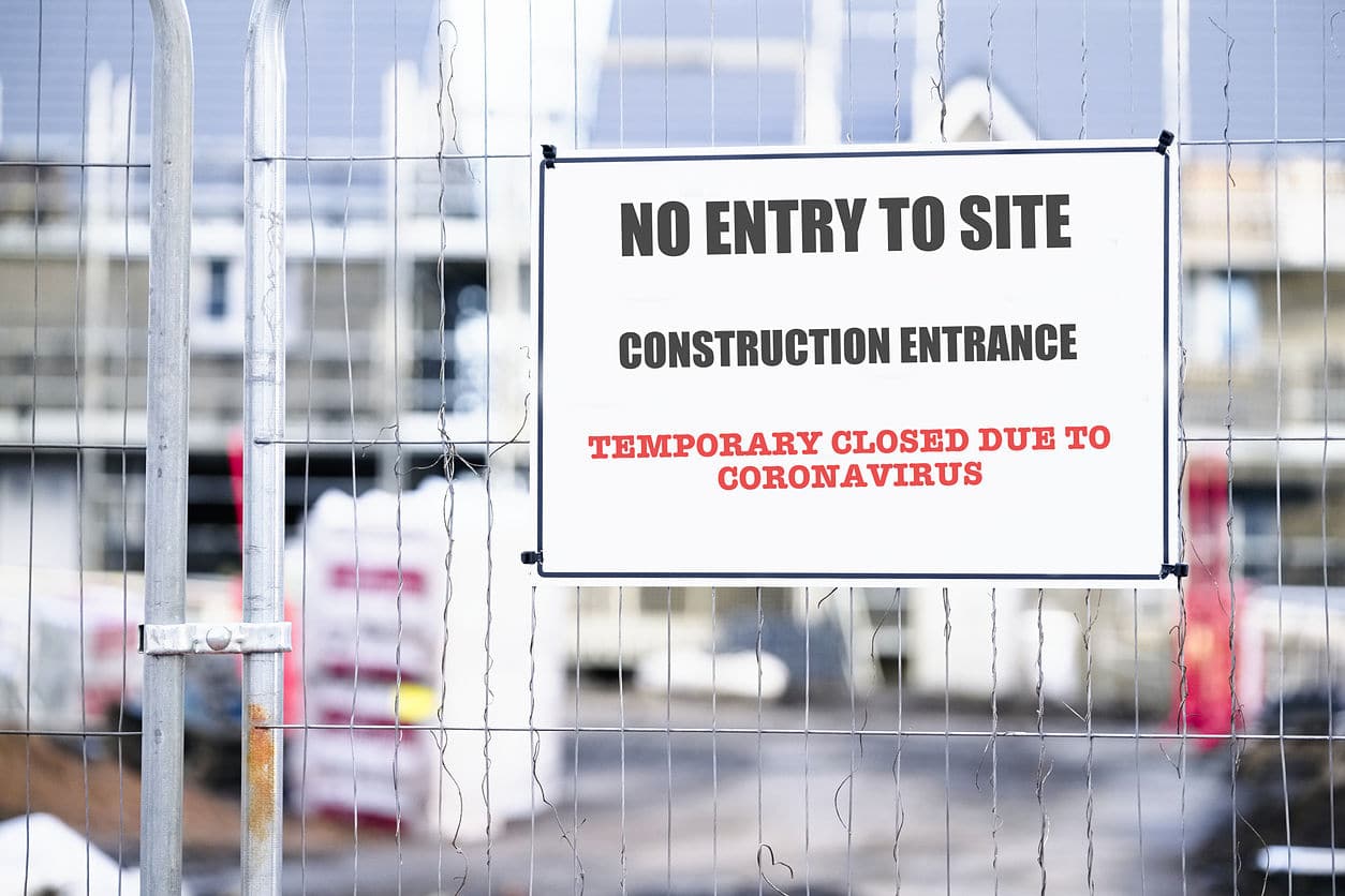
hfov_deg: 14.4
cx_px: 672
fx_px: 5305
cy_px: 448
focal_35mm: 142
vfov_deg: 9.7
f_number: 2.8
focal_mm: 94.5
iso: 200
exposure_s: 1/250
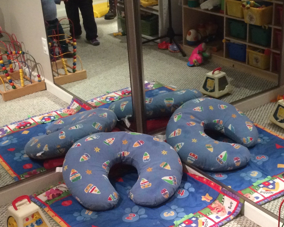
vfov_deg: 24.2
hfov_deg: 30.0
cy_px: 132
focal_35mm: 63
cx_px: 150
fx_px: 529
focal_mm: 4.15
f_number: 2.2
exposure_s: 1/30
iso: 200
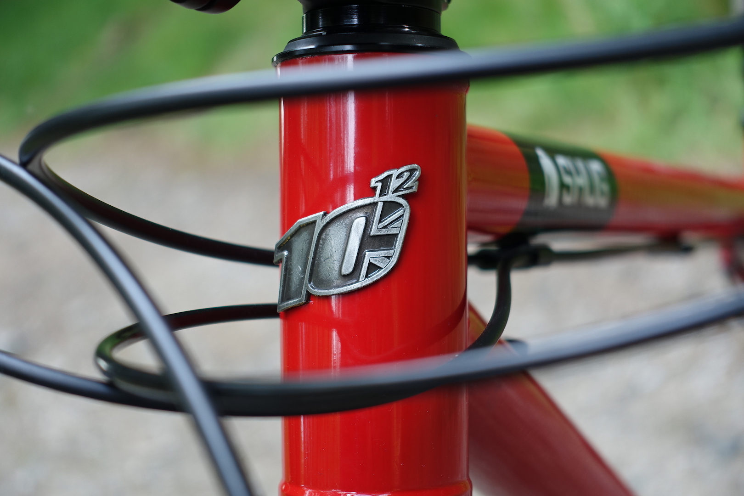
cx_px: 372
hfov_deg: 28.8
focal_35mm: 70
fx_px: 1447
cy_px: 248
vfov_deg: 19.5
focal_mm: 25.53
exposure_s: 1/80
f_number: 2.8
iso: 125
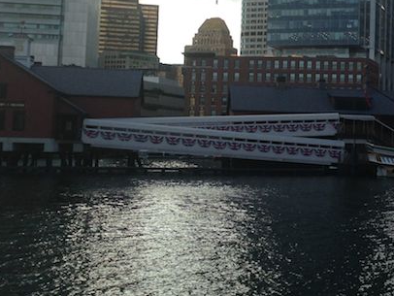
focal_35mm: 65
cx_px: 366
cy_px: 93
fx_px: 740
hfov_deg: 28.5
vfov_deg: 22.5
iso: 50
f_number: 2.4
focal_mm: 4.13
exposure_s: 1/861
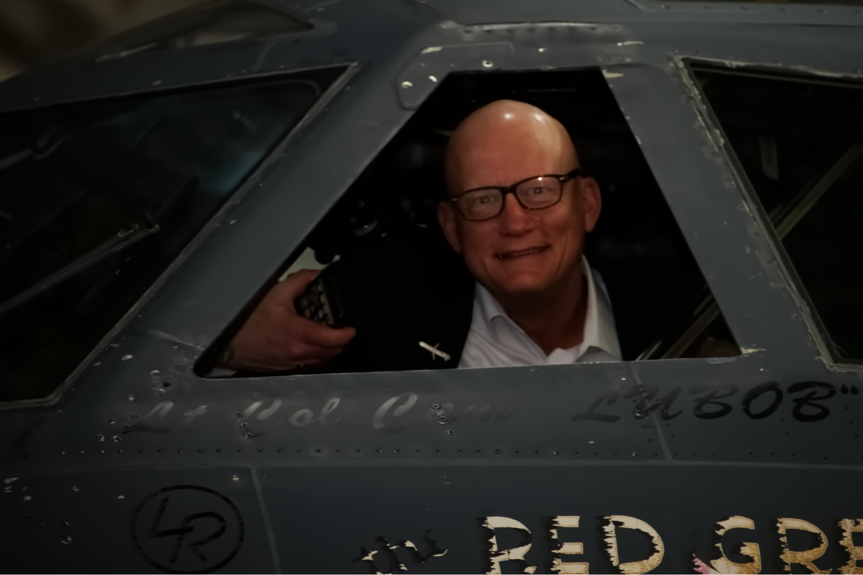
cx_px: 432
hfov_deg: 6.9
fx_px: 7191
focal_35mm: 300
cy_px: 288
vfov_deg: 4.6
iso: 640
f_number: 5.6
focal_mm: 300
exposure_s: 1/40
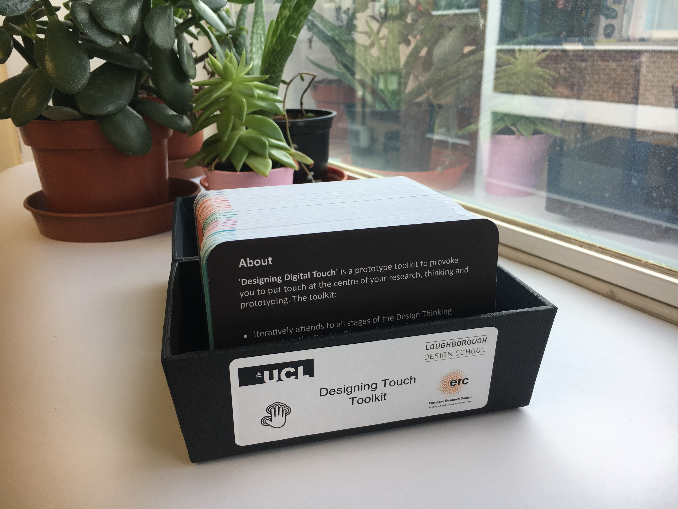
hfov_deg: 61.7
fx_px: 568
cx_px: 339
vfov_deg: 48.2
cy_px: 254
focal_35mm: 29
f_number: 2.2
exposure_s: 1/100
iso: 25
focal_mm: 4.15
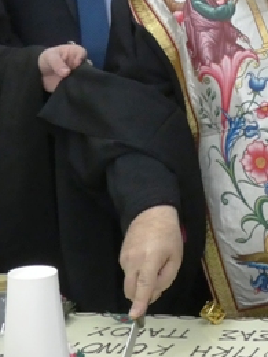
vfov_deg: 12.7
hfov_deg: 9.6
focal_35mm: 154
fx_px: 1590
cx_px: 221
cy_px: 14
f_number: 3.9
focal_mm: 9
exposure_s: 1/80
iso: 640
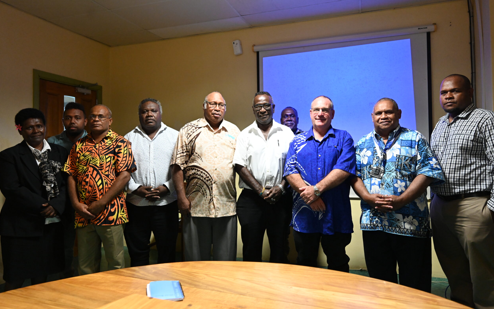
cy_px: 144
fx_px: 323
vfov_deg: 51.0
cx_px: 245
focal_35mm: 24
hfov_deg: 74.8
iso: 3200
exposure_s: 1/100
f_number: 4
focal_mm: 23
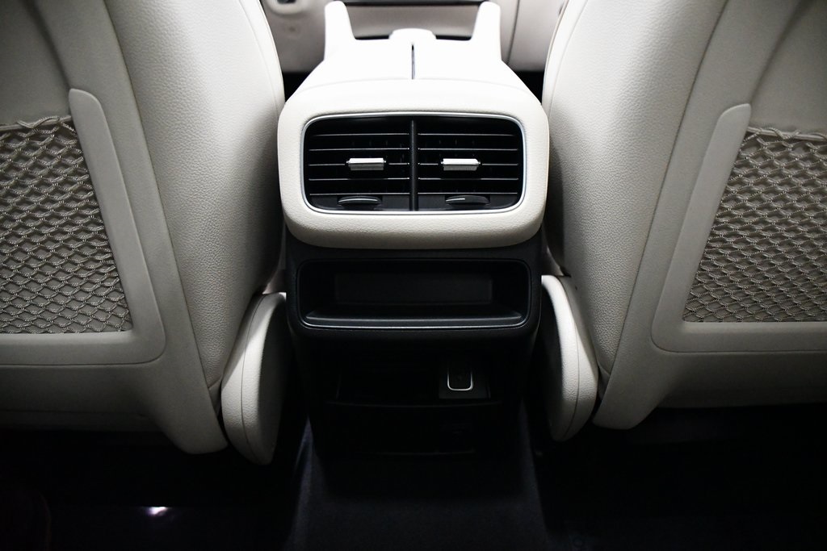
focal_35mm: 27
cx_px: 414
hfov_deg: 67.4
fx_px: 620
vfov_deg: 47.9
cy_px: 276
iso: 8000
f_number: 3.5
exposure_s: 1/60
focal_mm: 18
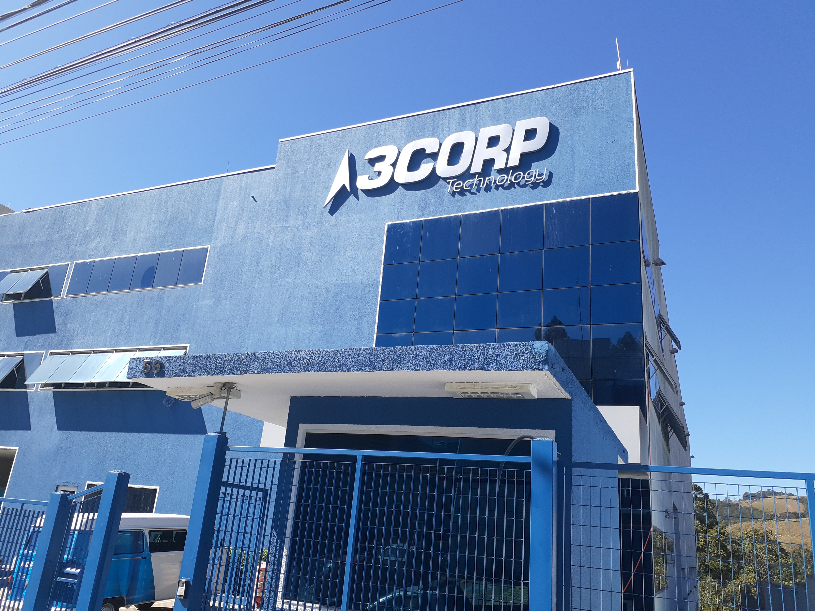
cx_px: 408
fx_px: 636
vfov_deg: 51.4
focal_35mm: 27
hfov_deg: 65.3
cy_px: 306
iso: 40
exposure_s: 1/978
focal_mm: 3.6
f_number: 1.9
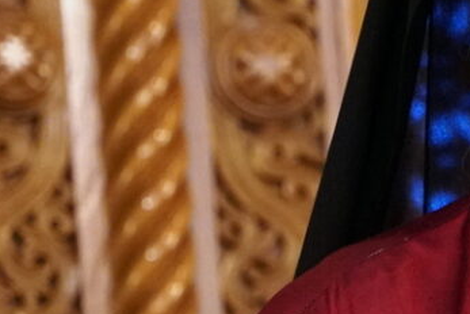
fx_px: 5634
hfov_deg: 4.7
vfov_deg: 3.2
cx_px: 792
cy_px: 180
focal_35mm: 431
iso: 2500
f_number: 3.5
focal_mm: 65
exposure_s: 1/125
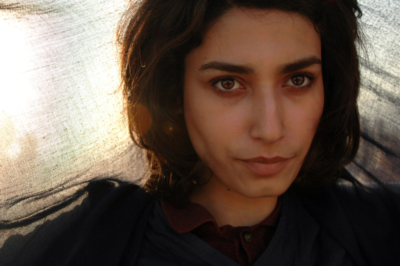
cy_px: 133
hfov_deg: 42.4
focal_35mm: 46
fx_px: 516
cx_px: 200
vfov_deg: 28.9
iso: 200
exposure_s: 1/200
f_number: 5
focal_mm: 31
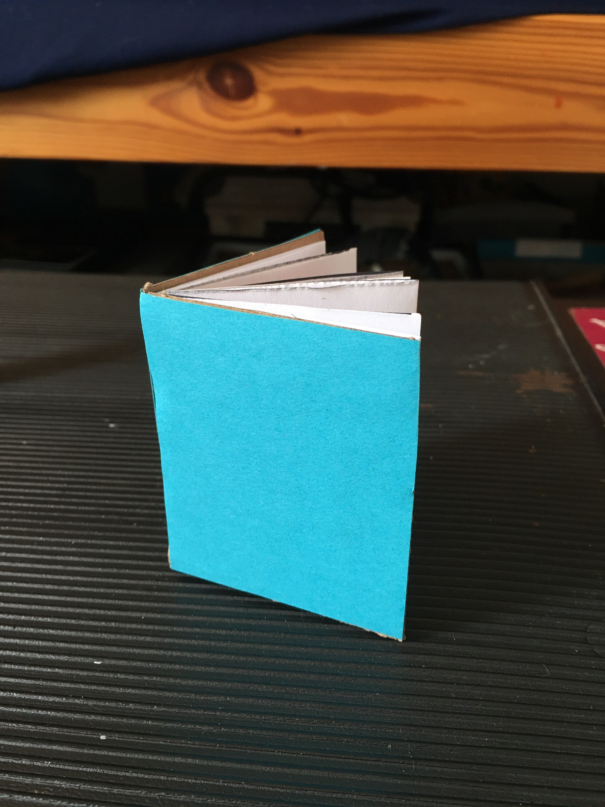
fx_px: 676
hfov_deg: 48.2
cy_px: 404
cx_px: 302
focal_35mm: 29
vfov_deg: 61.7
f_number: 2.2
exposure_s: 1/15
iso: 50
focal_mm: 4.15
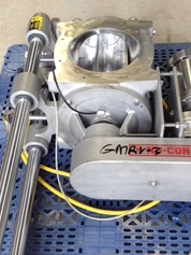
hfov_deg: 24.8
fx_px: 434
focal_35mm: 59
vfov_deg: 32.6
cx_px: 97
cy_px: 147
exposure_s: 1/40
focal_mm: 4.28
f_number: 2.4
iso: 64
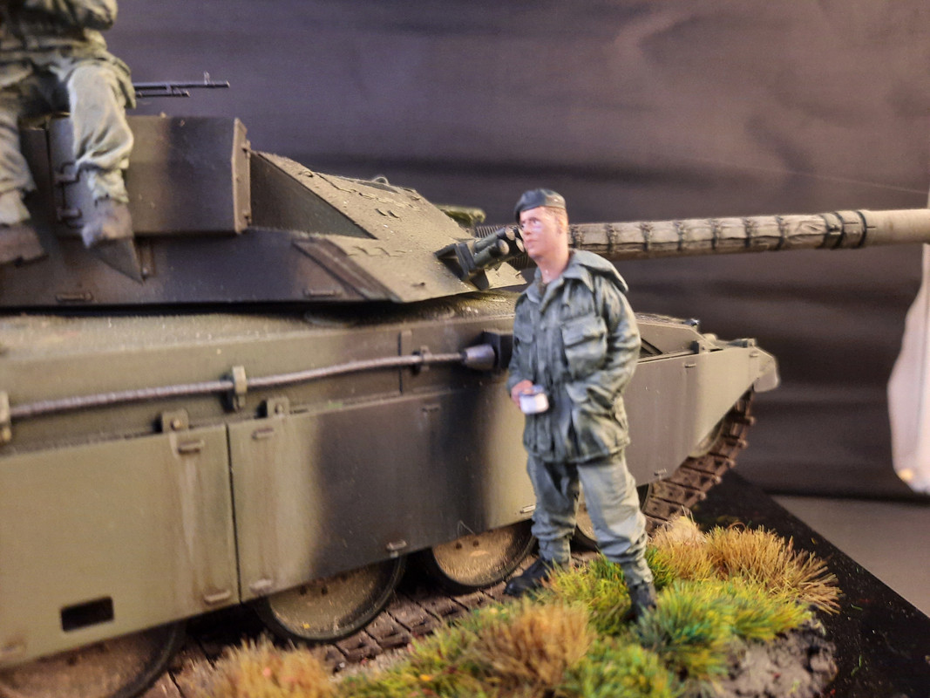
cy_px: 349
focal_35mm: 25
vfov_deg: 54.9
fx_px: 672
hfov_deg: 69.4
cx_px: 465
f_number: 2
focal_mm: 4.6
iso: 320
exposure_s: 1/50
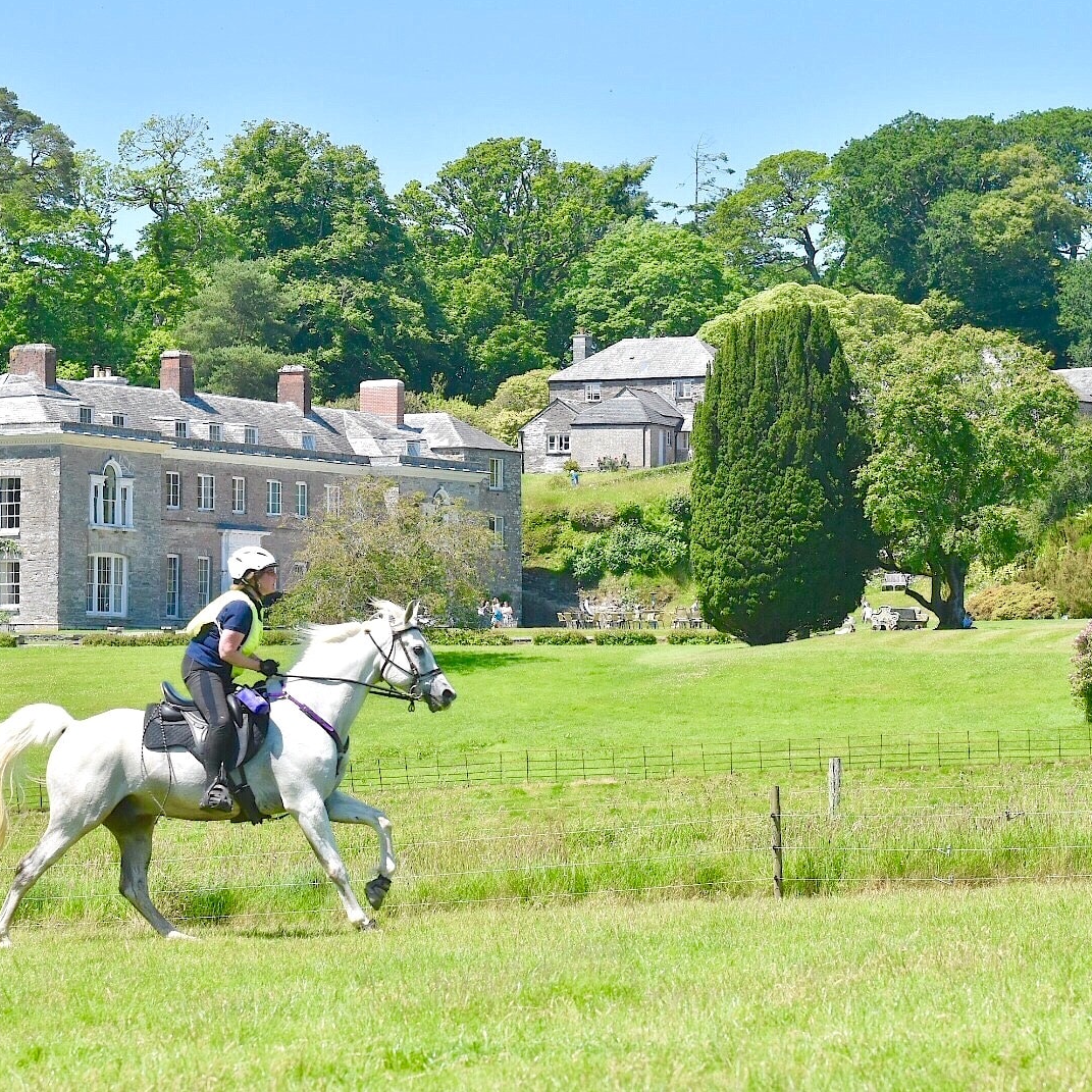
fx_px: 4818
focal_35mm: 135
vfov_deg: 12.9
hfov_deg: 12.9
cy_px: 543
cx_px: 562
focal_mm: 70
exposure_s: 1/1250
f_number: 7.1
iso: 800
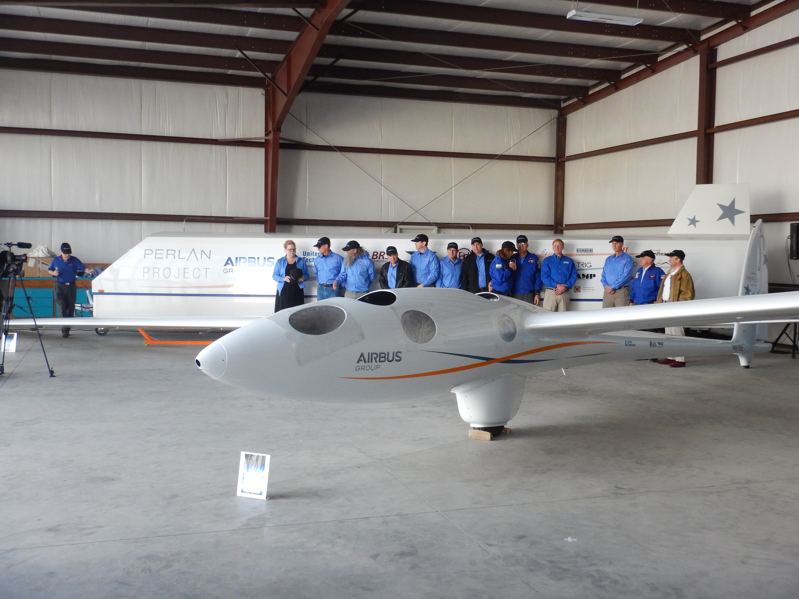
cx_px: 400
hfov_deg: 50.1
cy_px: 300
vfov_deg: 38.7
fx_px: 854
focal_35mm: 37
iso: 400
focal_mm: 6.6
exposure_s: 1/100
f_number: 4.2
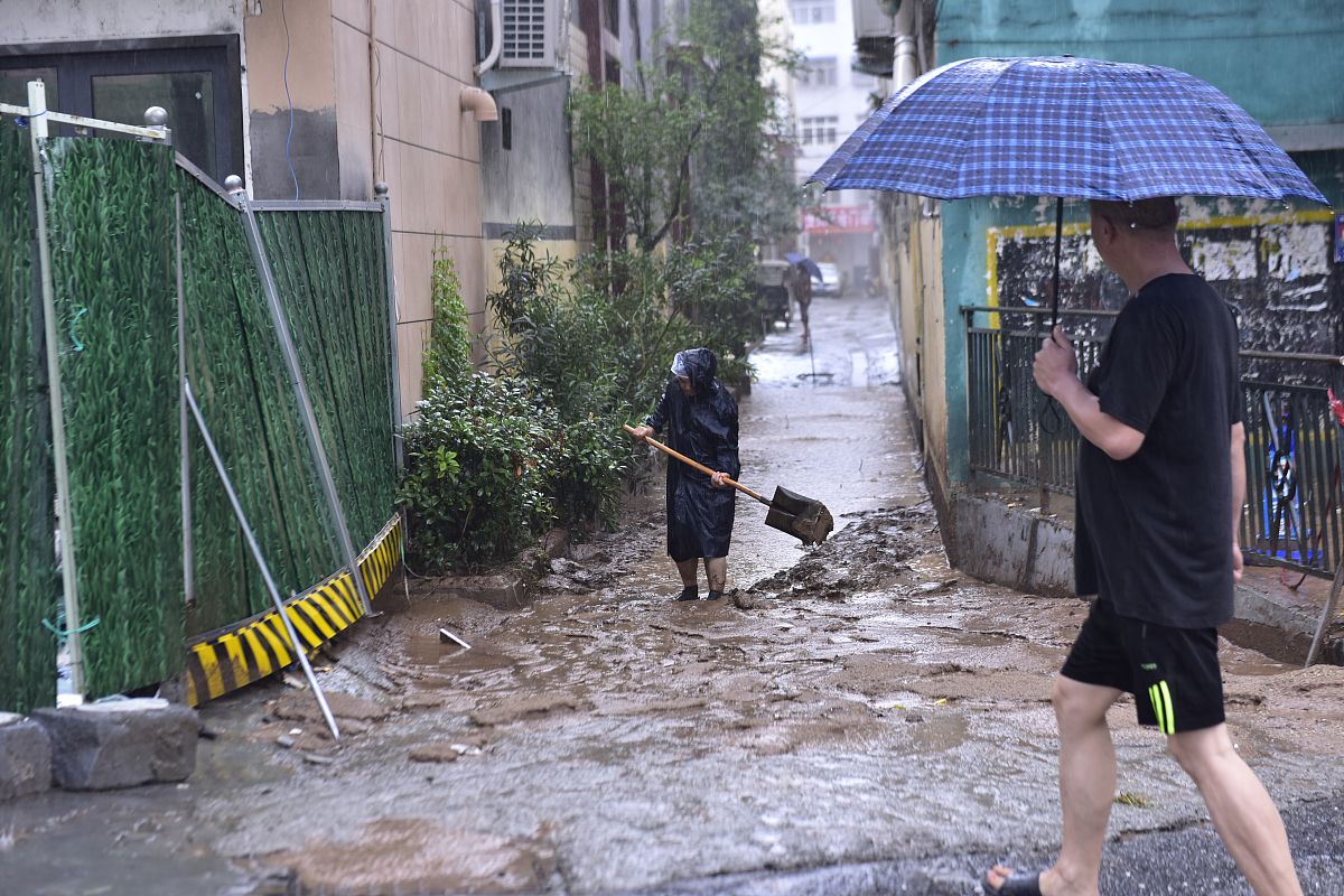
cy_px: 448
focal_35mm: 70
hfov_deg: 28.8
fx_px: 2613
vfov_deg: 19.5
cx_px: 672
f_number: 4
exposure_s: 1/160
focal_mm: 70
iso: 200
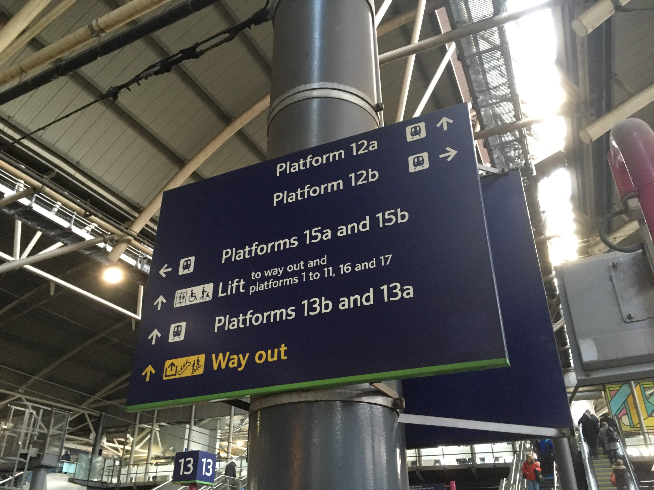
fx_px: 548
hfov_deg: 61.7
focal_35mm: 29
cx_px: 327
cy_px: 245
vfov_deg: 48.2
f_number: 2.2
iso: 200
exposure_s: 1/20
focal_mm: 4.15
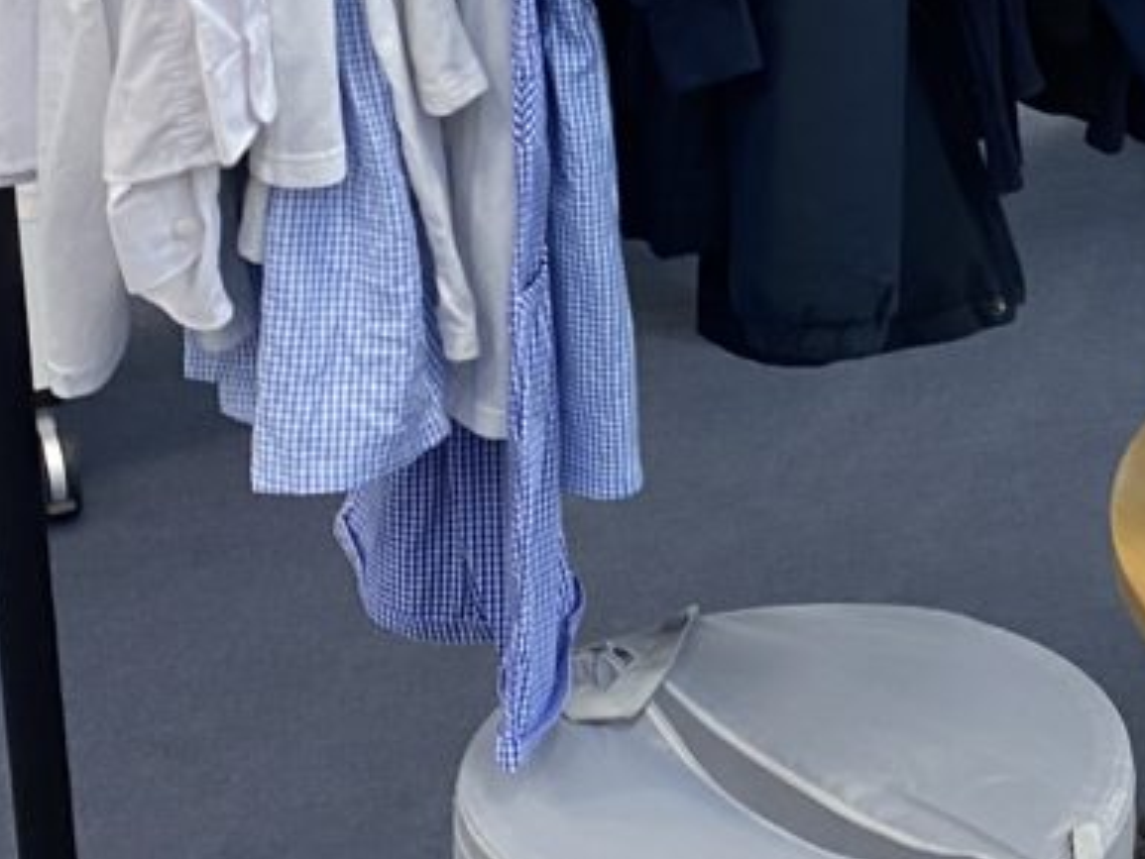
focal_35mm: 85
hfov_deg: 21.8
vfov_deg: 16.8
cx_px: 1243
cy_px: -91
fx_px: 2812
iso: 64
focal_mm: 4.25
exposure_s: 1/50
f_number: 1.8
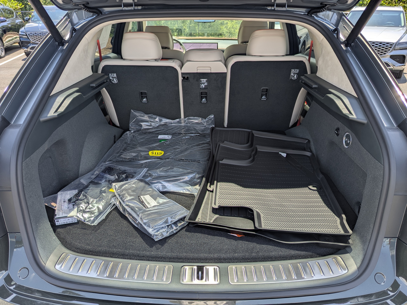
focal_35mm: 24
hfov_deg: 71.6
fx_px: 282
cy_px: 152
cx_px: 204
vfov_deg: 56.8
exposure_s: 1/808
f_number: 1.85
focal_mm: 6.81
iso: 49
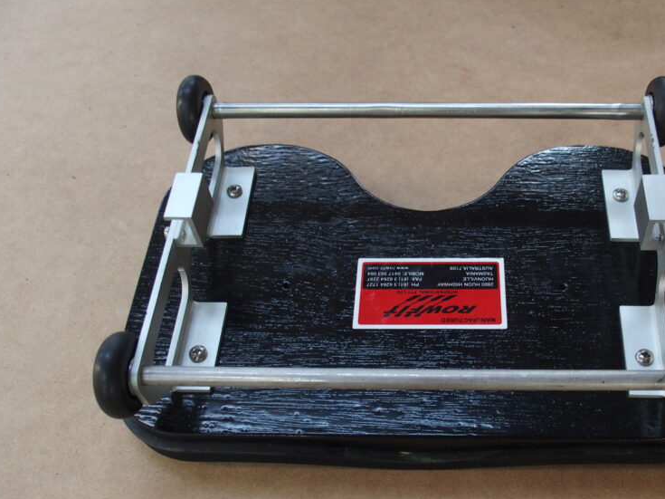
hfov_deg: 47.2
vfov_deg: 36.6
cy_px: 313
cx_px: 438
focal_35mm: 39
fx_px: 749
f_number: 2.8
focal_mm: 6
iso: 250
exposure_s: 1/30
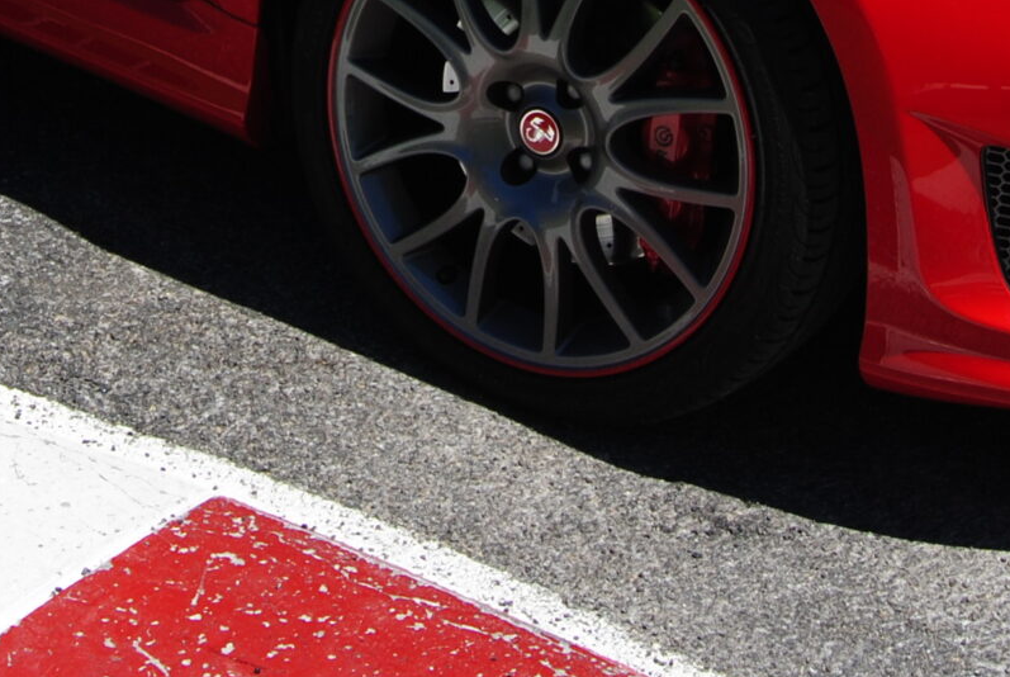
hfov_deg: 19.2
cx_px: 332
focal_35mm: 106
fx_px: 2978
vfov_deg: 12.3
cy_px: -375
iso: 110
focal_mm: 22
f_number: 10
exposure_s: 1/250
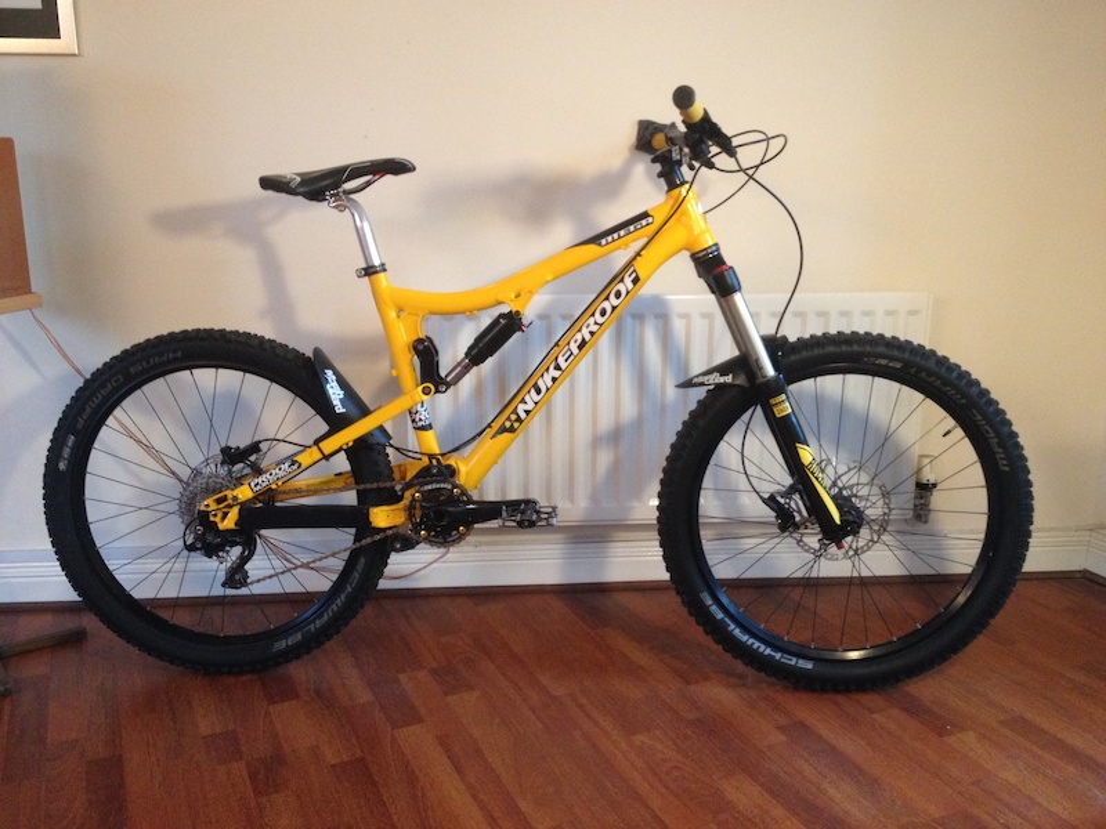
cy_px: 414
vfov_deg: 40.7
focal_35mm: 35
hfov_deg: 52.6
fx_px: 1118
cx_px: 553
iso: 250
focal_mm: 4.28
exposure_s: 1/20
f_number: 2.4
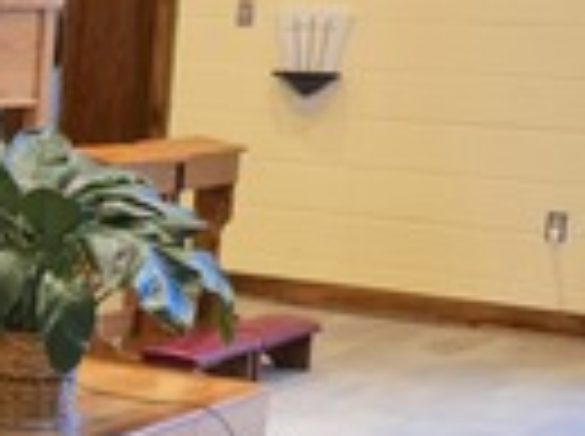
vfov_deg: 13.7
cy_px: 227
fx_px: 1822
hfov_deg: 14.8
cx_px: -596
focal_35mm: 108
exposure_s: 1/120
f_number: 1.7
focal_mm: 6.3
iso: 200
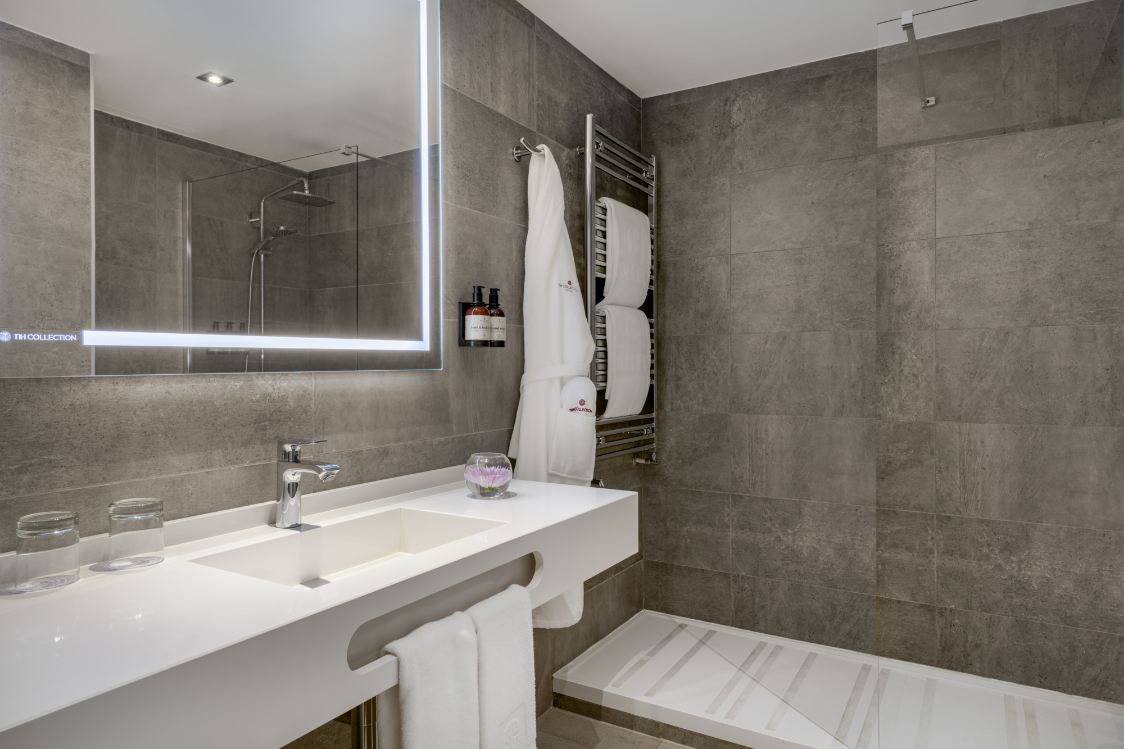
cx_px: 562
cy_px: 374
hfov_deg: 78.6
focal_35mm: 22
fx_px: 687
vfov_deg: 57.2
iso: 64
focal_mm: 22
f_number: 11
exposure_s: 1/4
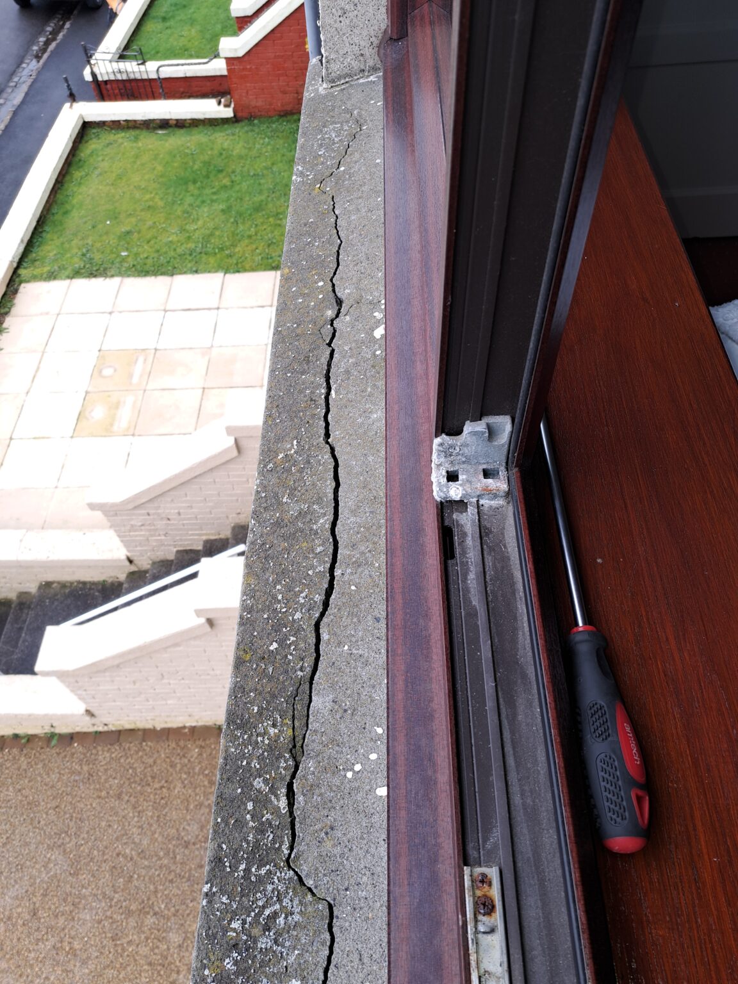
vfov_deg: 71.6
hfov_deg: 56.8
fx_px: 682
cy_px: 492
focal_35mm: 24
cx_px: 369
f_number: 1.8
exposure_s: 1/100
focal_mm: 5.23
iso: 50
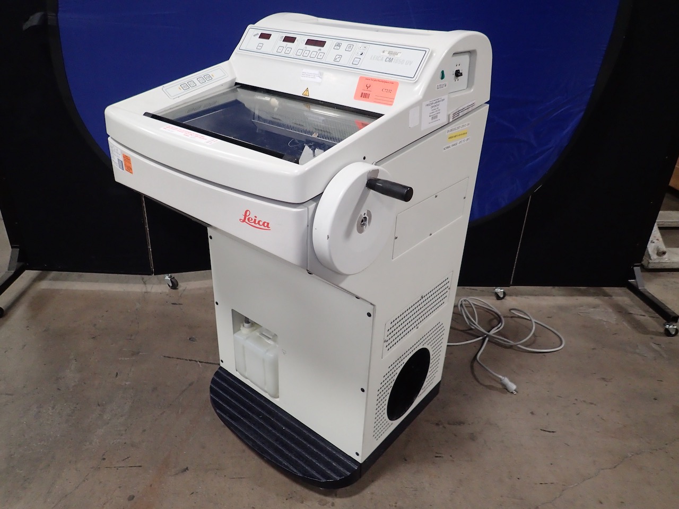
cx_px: 340
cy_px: 254
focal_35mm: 25
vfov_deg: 54.9
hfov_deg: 69.4
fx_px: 490
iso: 400
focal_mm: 4.5
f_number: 2
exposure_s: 1/30
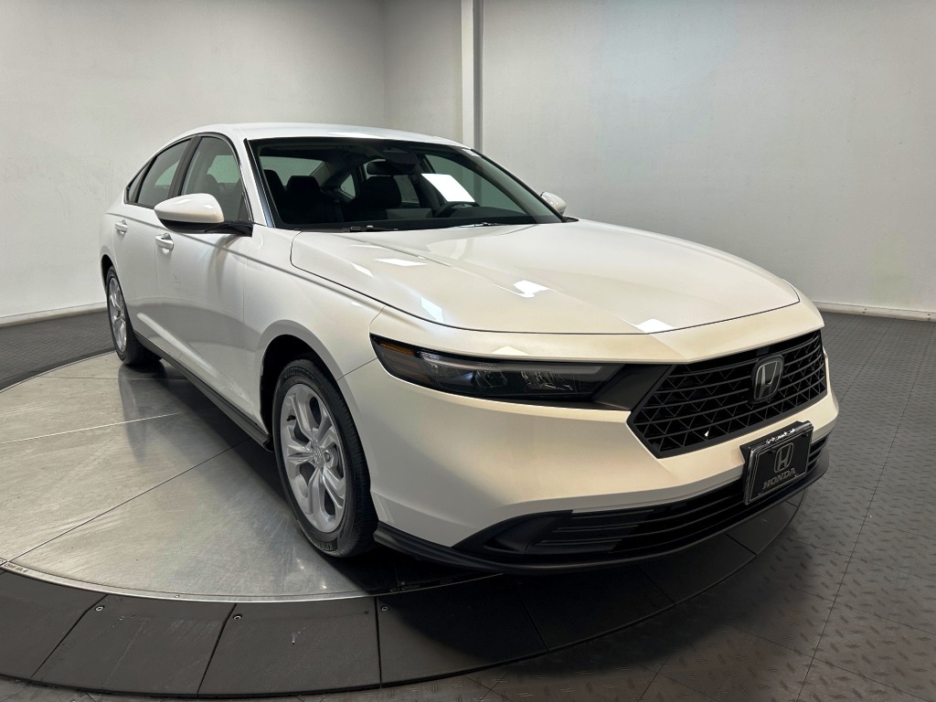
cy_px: 351
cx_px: 468
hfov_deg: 71.6
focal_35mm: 24
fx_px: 649
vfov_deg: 56.8
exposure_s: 1/60
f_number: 1.78
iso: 125
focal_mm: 6.86
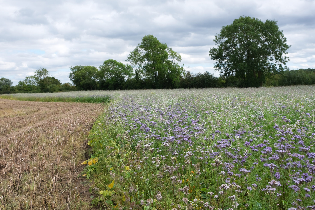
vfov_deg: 37.8
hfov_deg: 54.4
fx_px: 306
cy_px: 105
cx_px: 158
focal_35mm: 35
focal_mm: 23.3
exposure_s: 1/250
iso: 320
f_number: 10
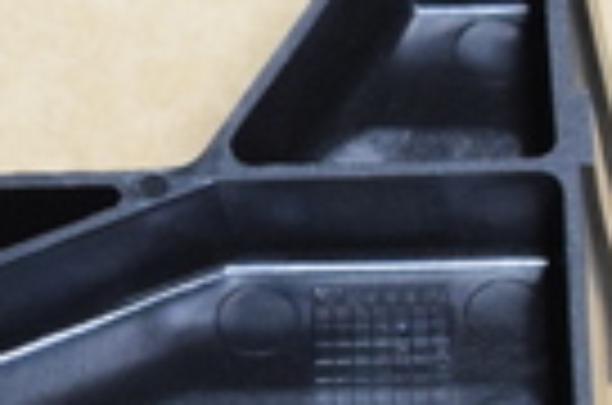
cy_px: 371
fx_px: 6604
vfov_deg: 3.5
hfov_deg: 5.3
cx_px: -252
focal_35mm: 389
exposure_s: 1/50
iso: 3200
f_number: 5.6
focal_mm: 55
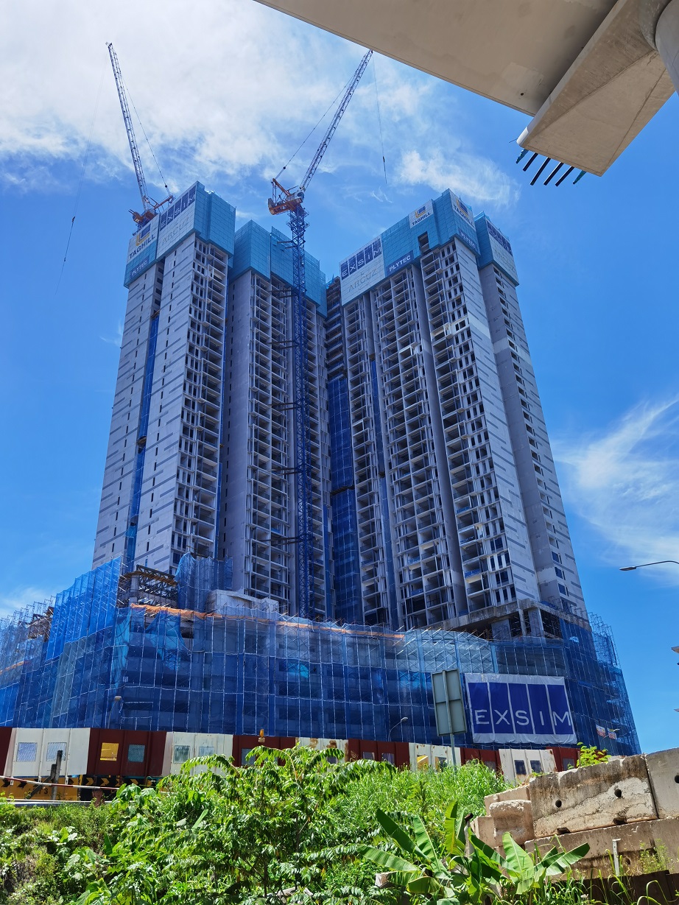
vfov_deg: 61.7
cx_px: 340
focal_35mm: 29
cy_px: 452
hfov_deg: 48.2
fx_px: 758
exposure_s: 1/5102
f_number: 1.9
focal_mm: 6.71
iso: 50
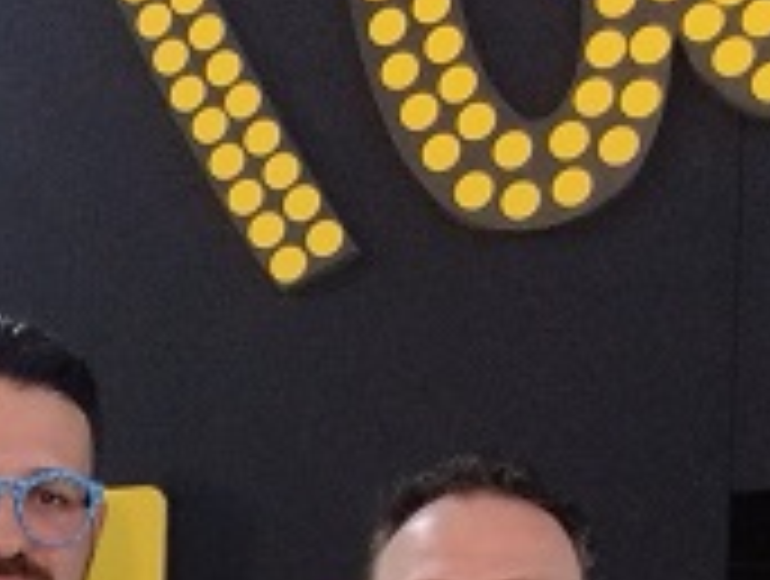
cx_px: -59
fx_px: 1248
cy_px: 994
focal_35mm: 56
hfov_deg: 30.9
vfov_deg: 20.2
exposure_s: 1/25
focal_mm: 1.65
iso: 160
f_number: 2.2
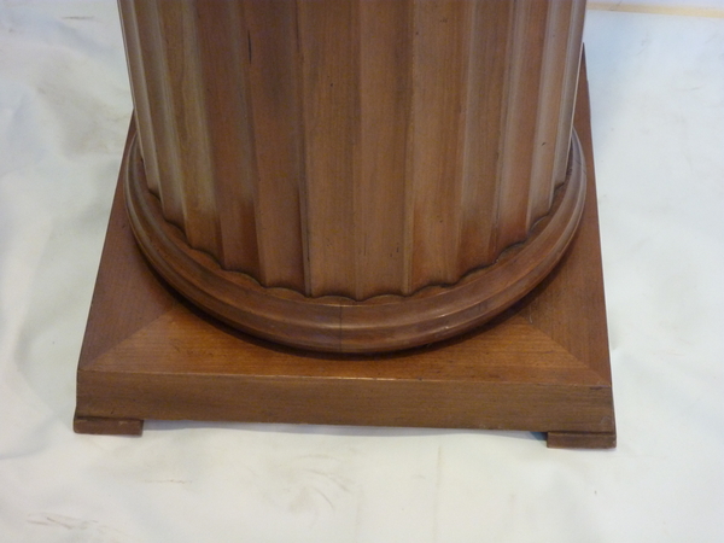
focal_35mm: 72
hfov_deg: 27.0
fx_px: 1506
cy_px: 272
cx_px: 362
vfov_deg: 20.4
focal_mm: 11.9
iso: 400
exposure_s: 1/8
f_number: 4.1
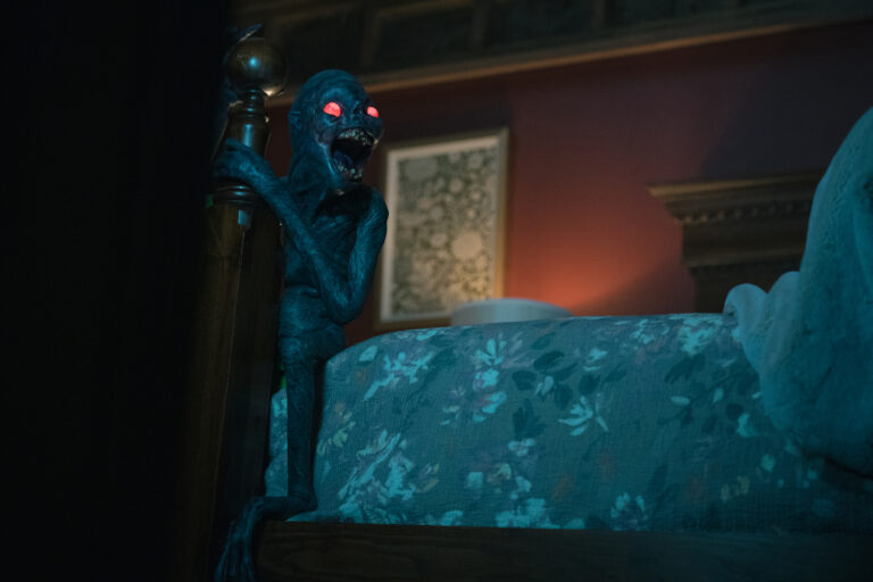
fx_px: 1503
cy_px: 291
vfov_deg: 21.9
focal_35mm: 62
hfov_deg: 32.4
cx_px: 436
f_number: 2.8
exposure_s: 1/125
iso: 6400
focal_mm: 62
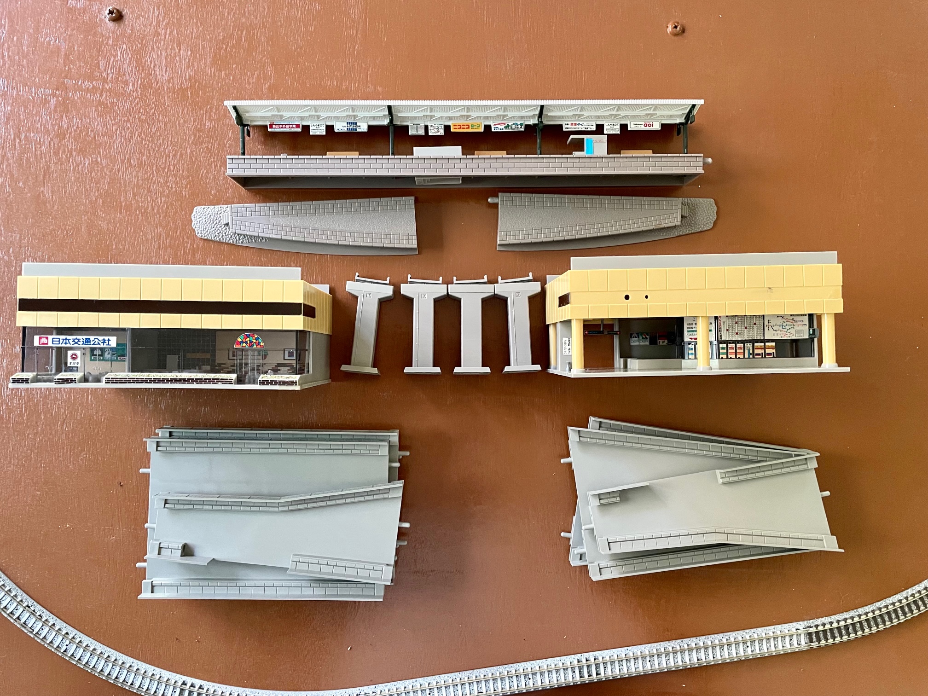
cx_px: 464
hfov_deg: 67.3
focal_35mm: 26
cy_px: 348
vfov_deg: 53.1
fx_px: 697
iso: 500
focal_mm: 4.2
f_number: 1.6
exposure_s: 1/60
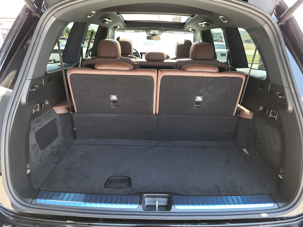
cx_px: 152
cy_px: 114
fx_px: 228
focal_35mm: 26
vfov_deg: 53.1
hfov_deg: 67.3
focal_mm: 5.4
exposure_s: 1/120
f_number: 1.8
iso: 80
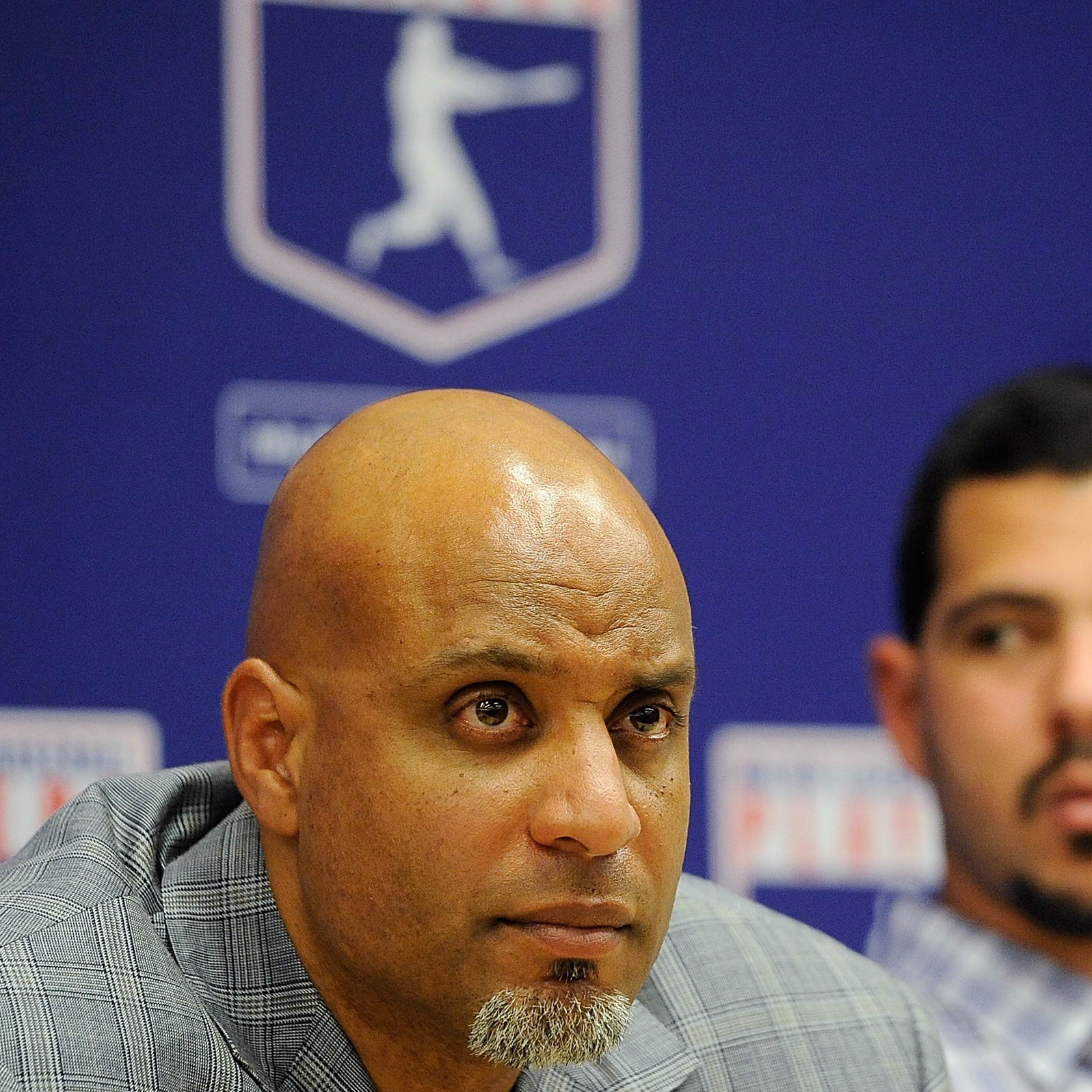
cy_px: 657
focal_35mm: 319
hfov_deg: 5.5
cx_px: 700
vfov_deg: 5.5
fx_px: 11385
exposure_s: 1/500
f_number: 3.2
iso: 2500
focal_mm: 200
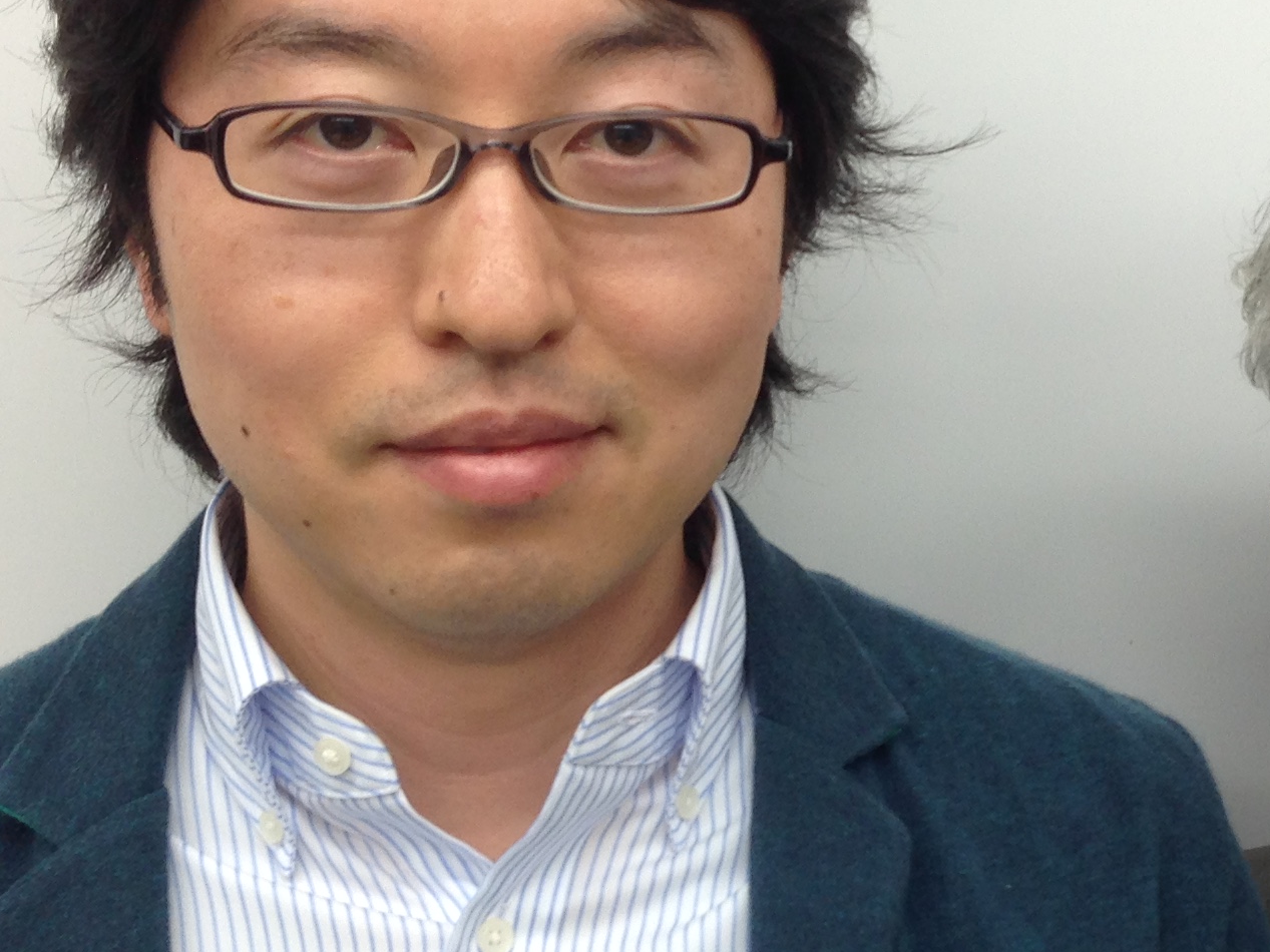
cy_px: 547
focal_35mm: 85
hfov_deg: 22.6
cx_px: 1091
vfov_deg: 17.4
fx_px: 3118
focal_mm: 4.12
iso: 50
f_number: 2.4
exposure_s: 1/30
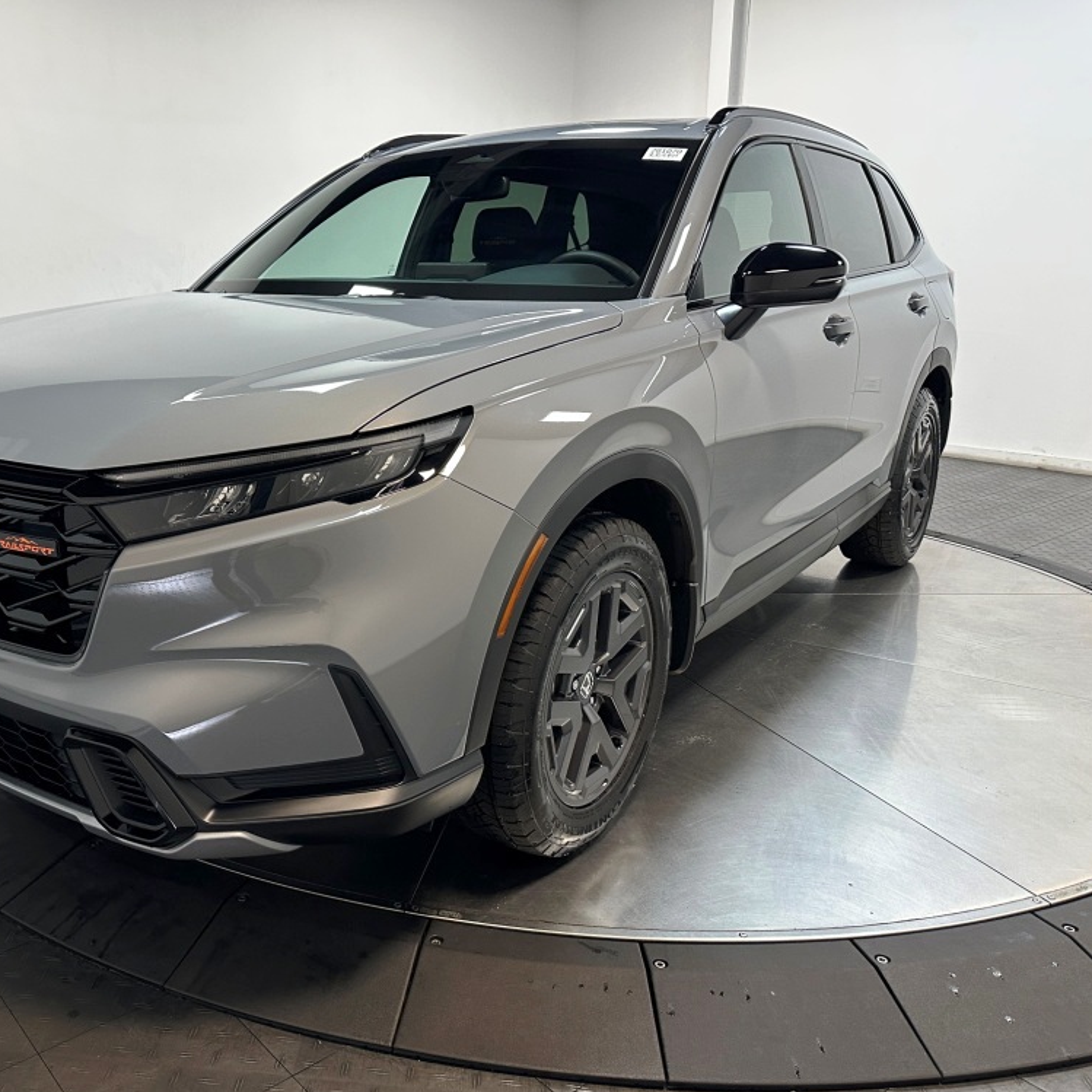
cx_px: 366
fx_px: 1035
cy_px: 548
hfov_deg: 54.5
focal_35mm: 29
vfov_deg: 55.6
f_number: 1.78
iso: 320
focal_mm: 6.86
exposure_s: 1/60
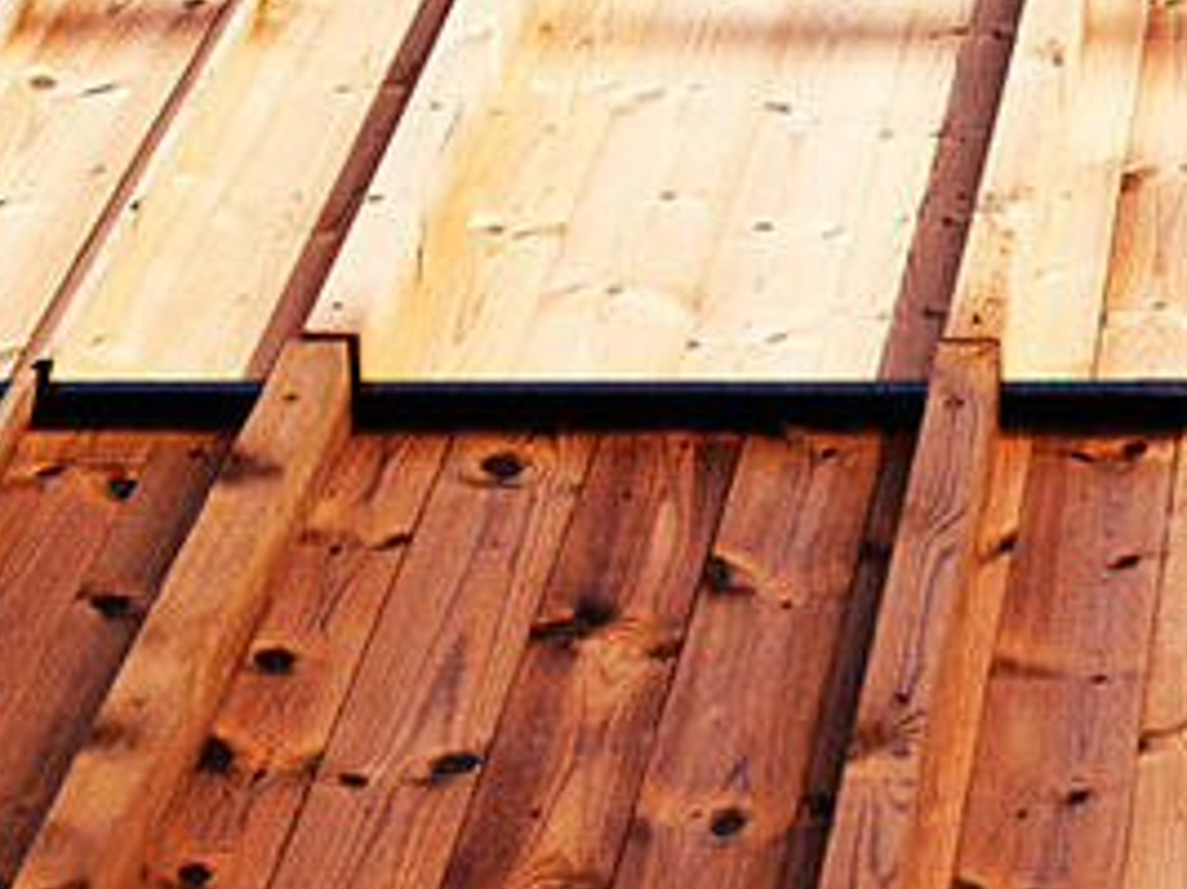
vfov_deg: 6.4
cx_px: 1436
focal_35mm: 229
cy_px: -607
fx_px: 7849
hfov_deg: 8.6
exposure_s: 1/320
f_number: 7.1
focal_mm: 45
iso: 400
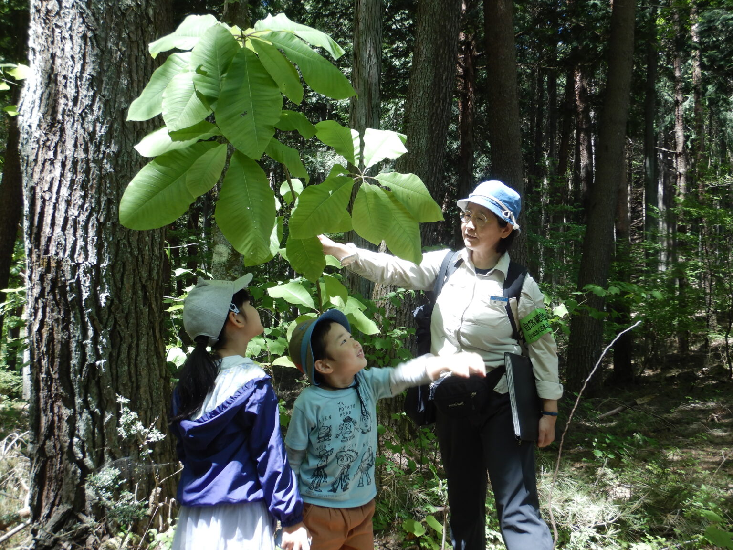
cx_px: 366
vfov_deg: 41.8
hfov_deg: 54.0
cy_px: 275
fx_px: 720
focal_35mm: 34
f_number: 4.2
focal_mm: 6.1
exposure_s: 1/100
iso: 125
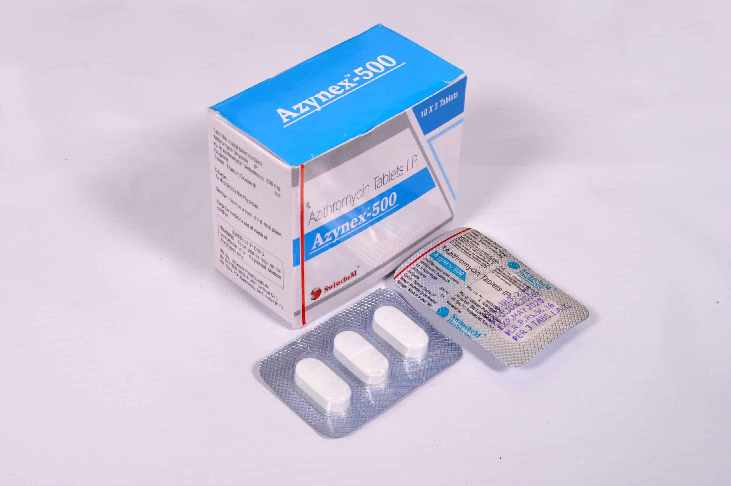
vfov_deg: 18.9
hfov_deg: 28.1
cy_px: 243
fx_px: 1460
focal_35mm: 72
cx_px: 366
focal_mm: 48
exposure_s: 1/125
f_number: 14
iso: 250
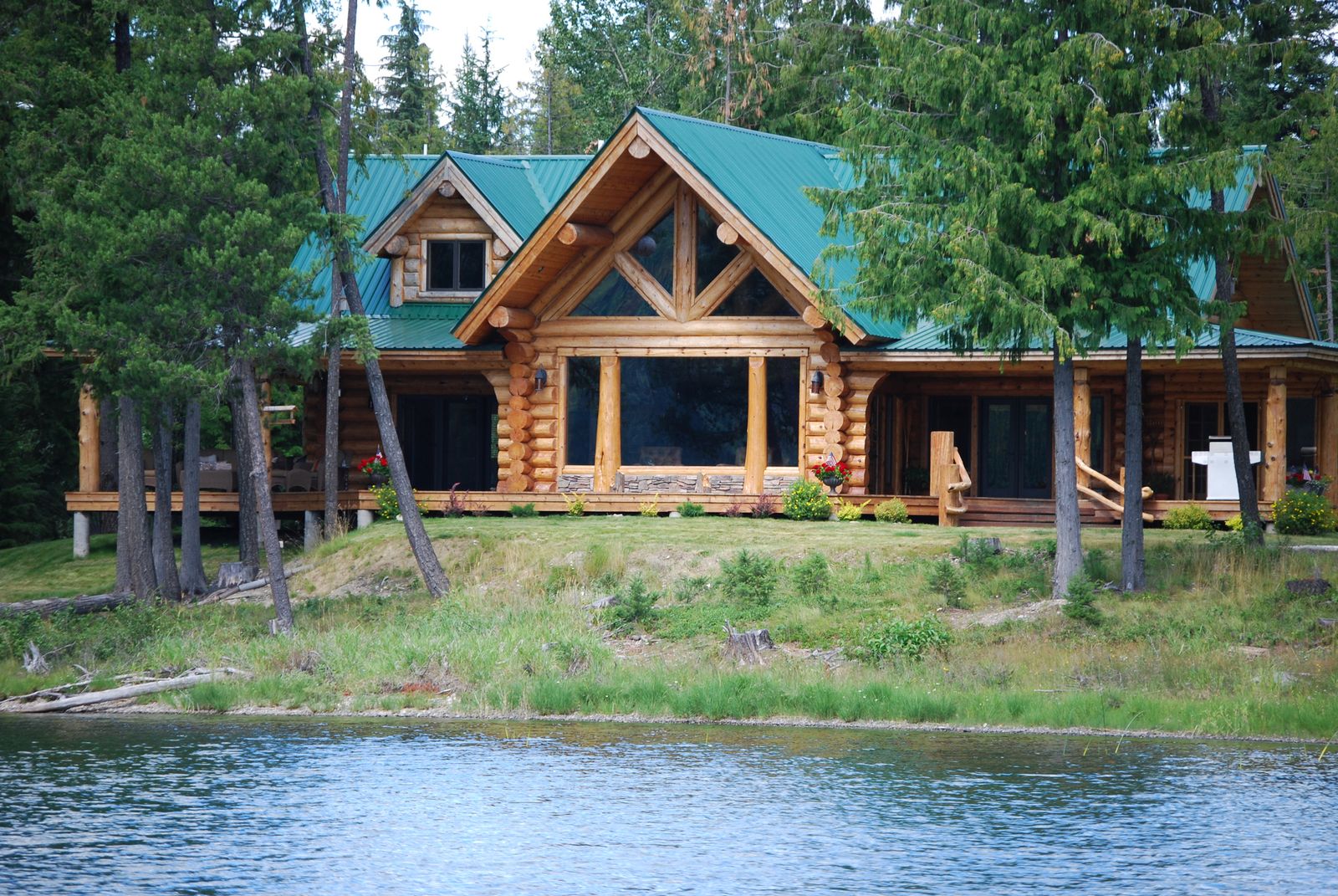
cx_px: 669
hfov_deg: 10.5
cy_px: 448
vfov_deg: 7.1
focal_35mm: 195
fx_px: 7256
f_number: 5
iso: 200
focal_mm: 130
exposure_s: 1/250
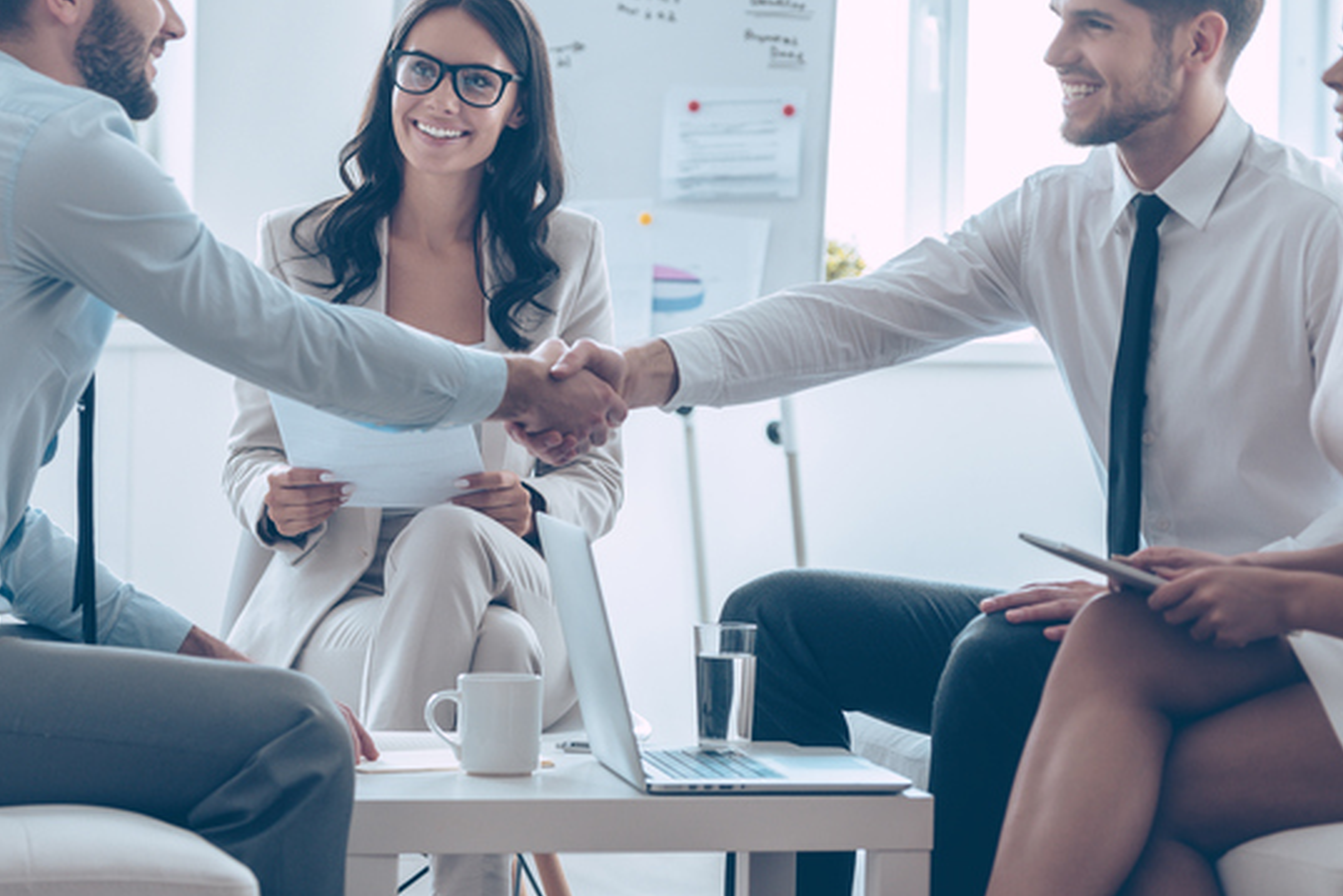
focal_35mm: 132
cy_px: 391
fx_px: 4925
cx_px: 734
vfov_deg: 10.4
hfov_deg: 15.5
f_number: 3.2
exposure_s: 1/60
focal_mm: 98
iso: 320
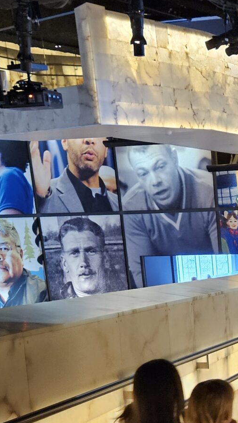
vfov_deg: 27.6
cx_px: 303
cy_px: 426
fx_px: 808
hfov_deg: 16.0
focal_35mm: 72
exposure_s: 1/40
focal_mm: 5.4
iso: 500
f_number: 1.8
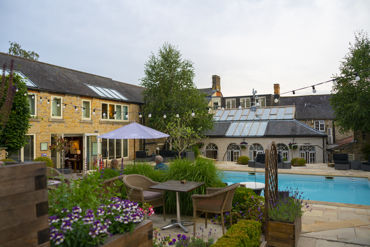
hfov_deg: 65.5
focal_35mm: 28
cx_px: 185
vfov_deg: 46.4
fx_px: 288
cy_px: 124
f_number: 4
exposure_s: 1/60
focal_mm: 28
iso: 160
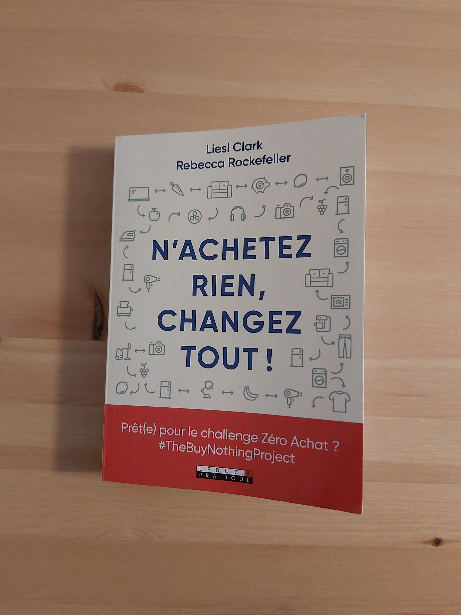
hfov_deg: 53.1
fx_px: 462
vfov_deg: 67.3
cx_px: 230
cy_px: 308
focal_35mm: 26
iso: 800
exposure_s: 1/25
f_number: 1.7
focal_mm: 3.92
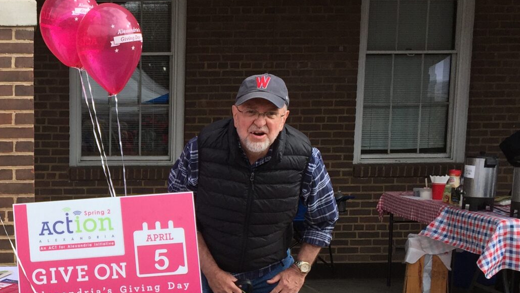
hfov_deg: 31.7
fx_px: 869
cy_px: 246
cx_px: 52
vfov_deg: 18.9
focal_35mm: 63
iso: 32
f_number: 2.2
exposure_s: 1/1099
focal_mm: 4.15
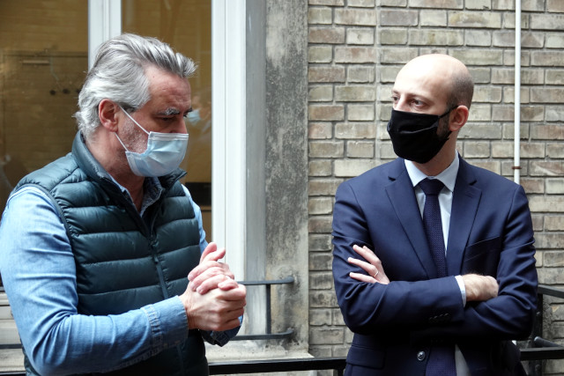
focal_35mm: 85
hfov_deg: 23.9
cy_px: 188
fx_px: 1332
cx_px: 282
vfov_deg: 16.1
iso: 800
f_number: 3.5
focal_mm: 31.33
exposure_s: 1/50
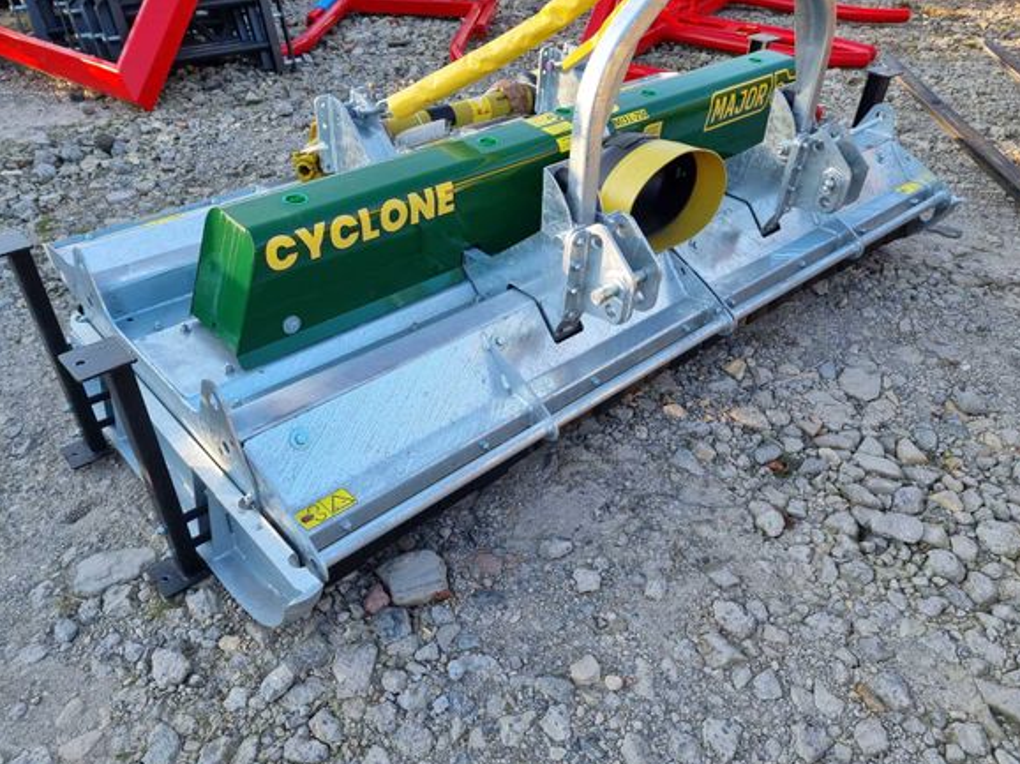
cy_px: 395
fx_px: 795
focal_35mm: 27
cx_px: 499
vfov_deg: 51.3
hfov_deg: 65.3
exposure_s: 1/323
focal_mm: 5.4
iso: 50
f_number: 1.8
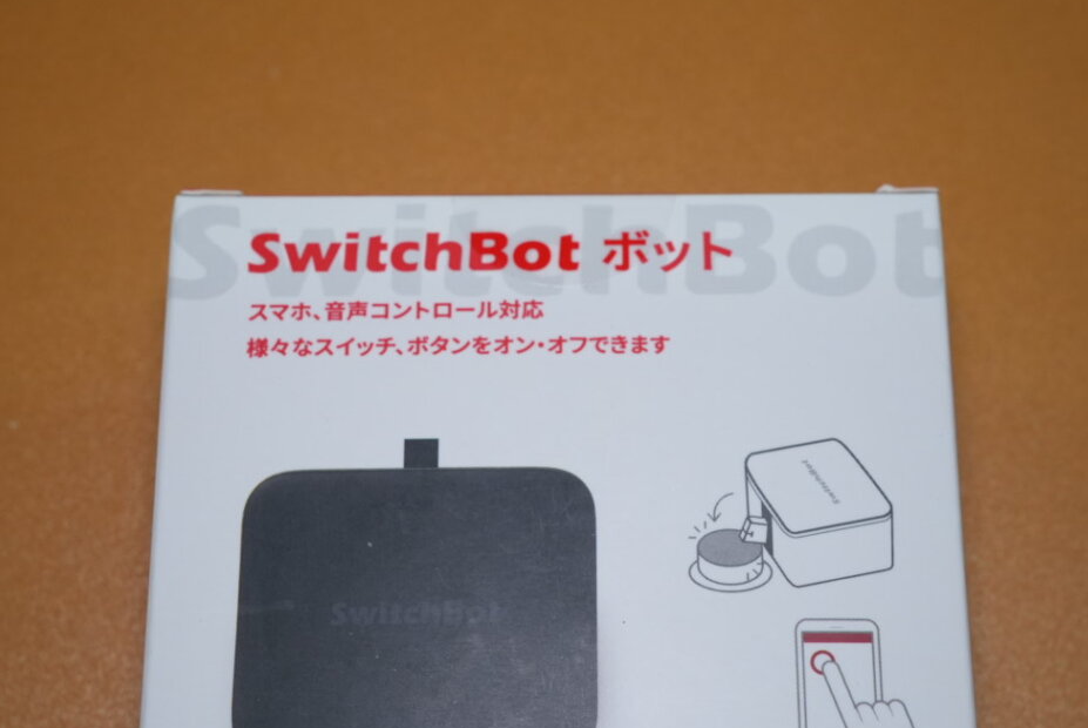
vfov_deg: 23.1
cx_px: 582
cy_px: 568
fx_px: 1754
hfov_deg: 34.4
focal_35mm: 58
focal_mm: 35
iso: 1600
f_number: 7.1
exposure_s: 1/200
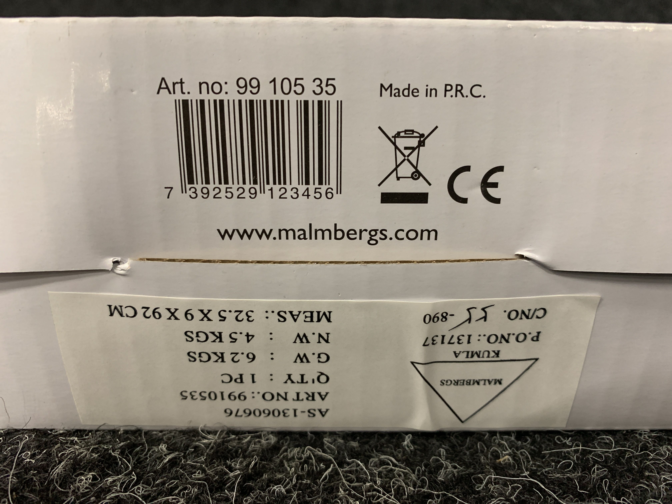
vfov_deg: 53.1
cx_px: 336
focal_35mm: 26
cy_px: 252
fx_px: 505
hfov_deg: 67.3
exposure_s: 1/60
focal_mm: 4.25
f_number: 1.8
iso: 250
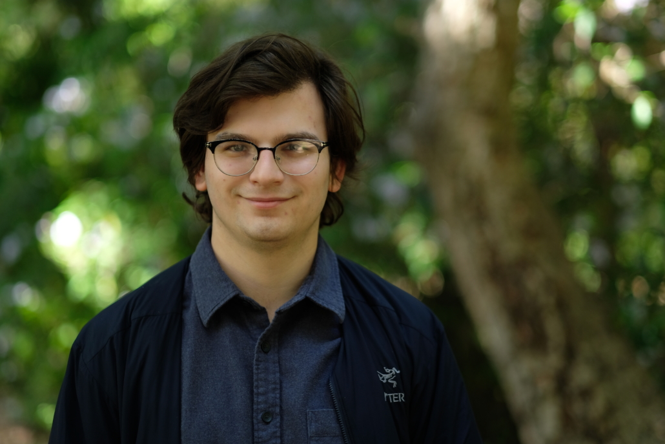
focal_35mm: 84
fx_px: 1552
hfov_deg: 24.2
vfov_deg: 16.3
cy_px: 222
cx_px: 332
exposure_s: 1/450
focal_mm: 56
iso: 200
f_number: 1.2
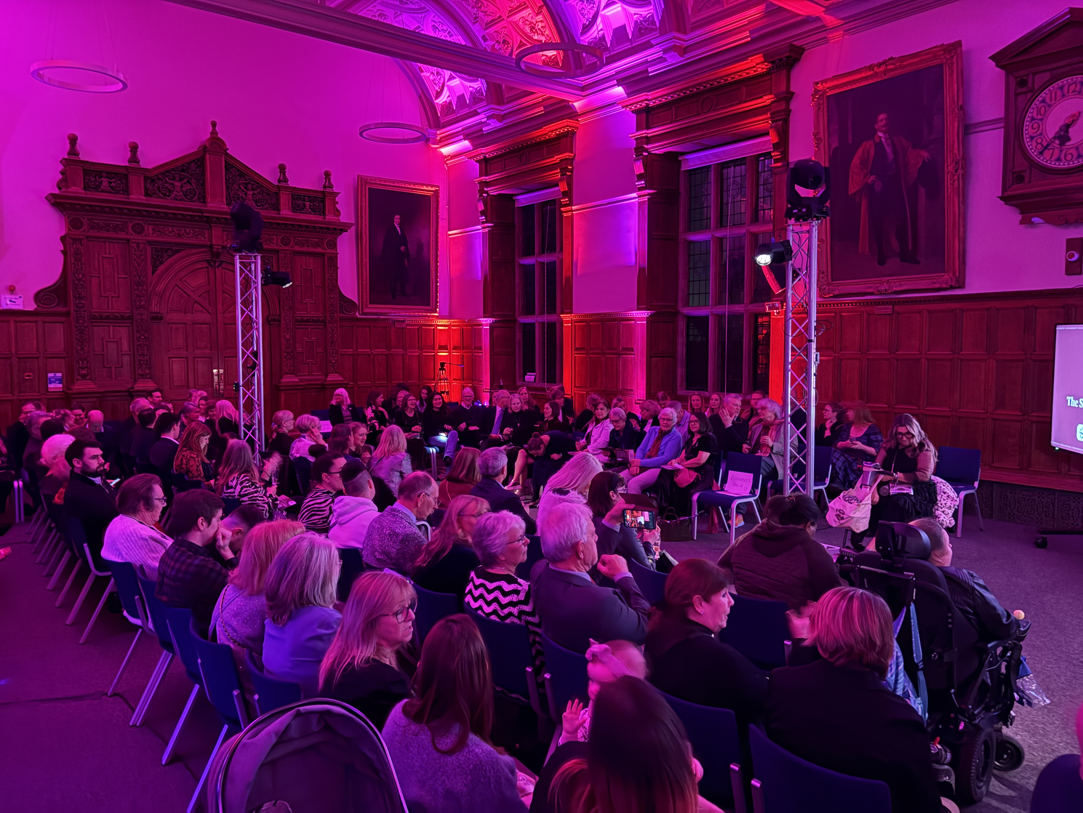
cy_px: 406
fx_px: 813
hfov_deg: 67.3
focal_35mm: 26
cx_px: 542
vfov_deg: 53.1
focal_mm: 5.96
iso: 1250
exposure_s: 1/15
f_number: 1.6
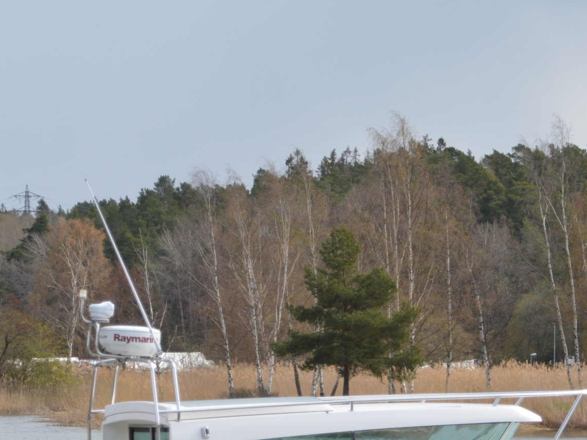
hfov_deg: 6.9
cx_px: 333
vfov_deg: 5.1
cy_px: 390
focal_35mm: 289
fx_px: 4900
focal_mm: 90
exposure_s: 1/640
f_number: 6.3
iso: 200
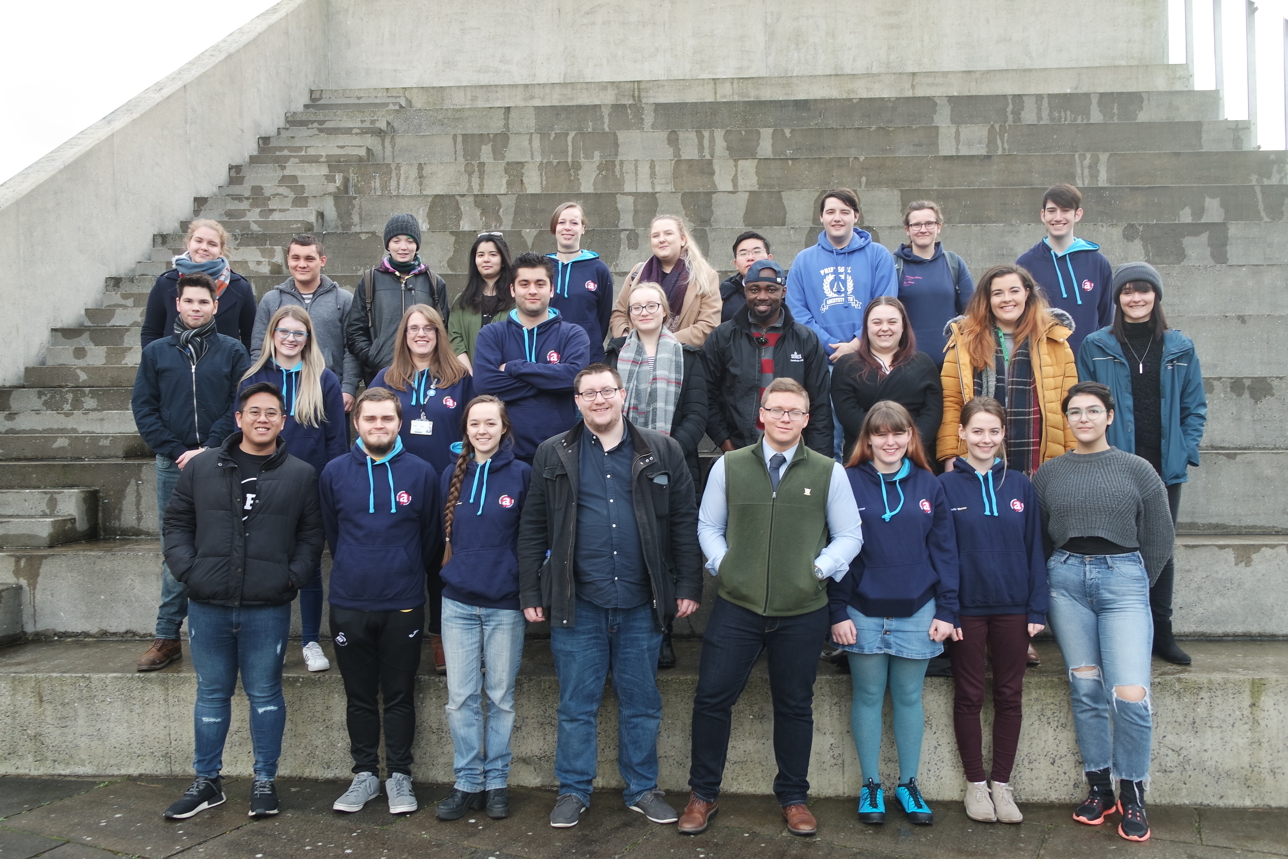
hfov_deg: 57.2
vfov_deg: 40.0
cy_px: 430
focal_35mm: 33
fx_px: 1181
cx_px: 644
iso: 100
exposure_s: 1/80
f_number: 3.5
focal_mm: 22
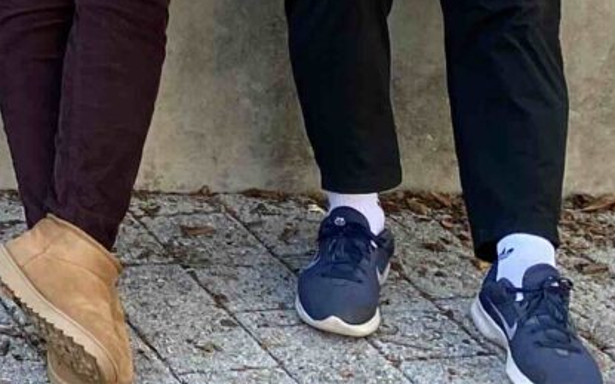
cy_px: -529
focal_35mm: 136
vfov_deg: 8.8
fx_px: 2279
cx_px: -522
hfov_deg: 13.6
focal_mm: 4.25
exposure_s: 1/176
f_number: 1.8
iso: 32
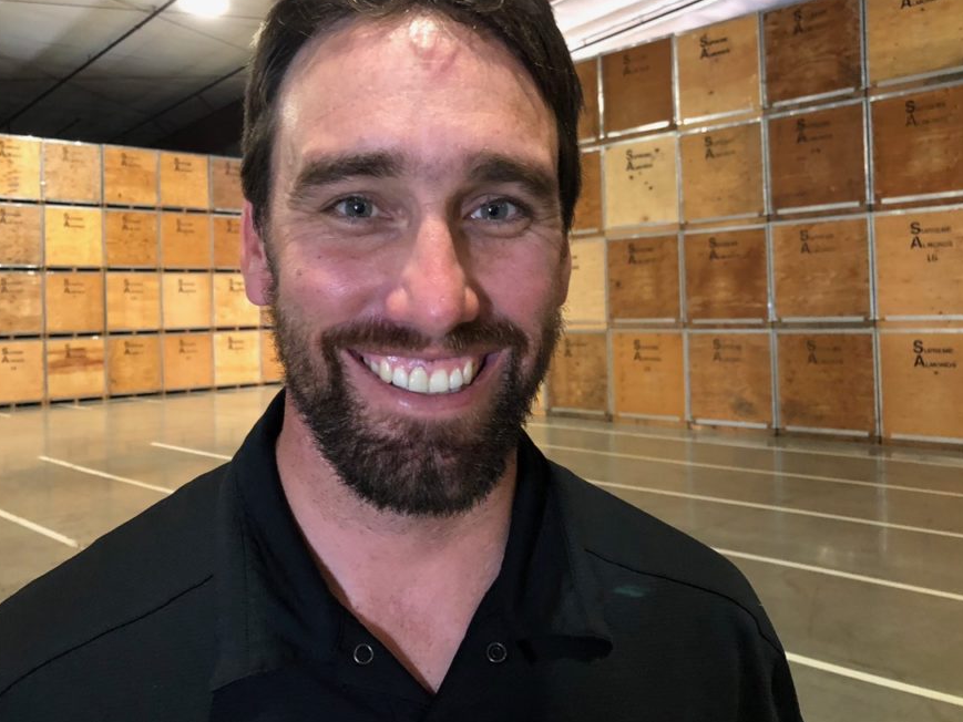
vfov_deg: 42.8
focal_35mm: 33
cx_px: 427
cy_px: 305
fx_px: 918
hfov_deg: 55.2
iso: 80
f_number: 1.8
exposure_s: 1/5
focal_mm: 3.99
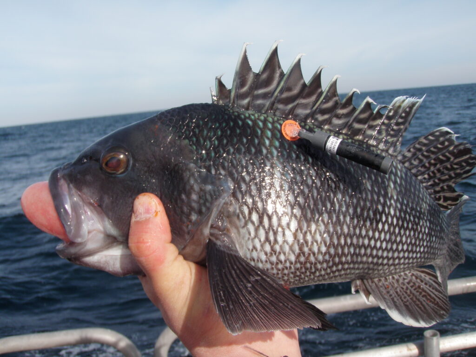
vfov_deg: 37.7
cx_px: 238
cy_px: 178
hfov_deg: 49.0
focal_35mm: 38
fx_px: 523
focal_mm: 6.7
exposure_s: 1/640
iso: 80
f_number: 4.5
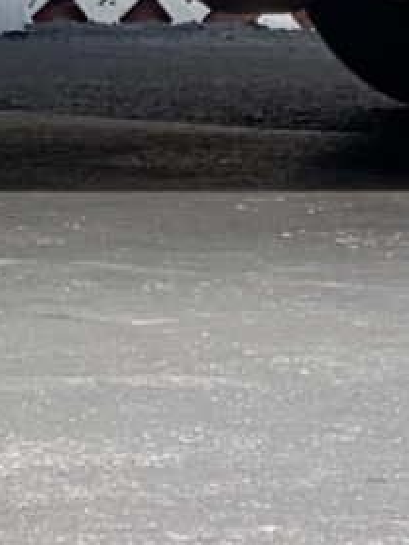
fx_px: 5667
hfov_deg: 4.0
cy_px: 1869
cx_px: 1091
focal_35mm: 360
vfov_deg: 5.1
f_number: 2.4
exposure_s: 1/311
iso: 16
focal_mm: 6
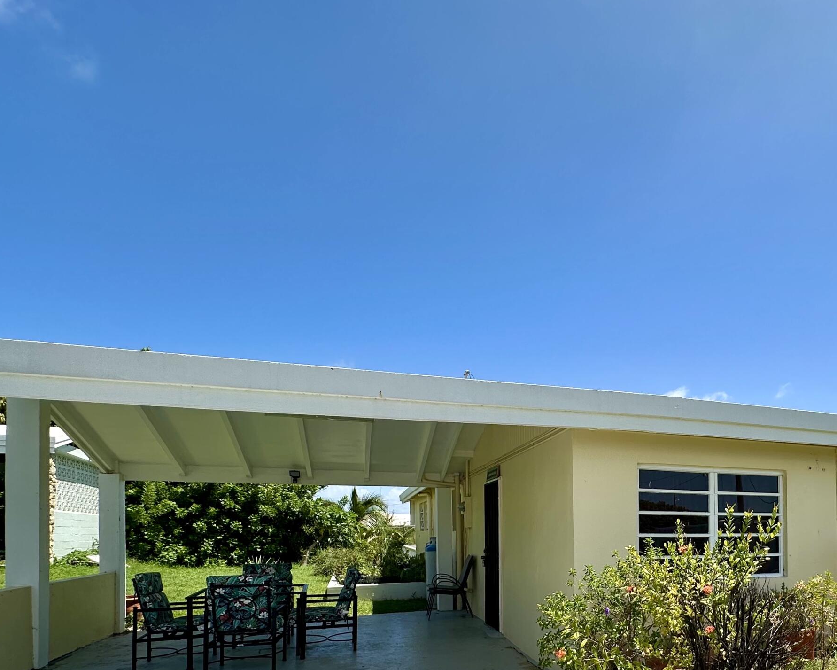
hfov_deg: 68.1
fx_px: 570
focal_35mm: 23
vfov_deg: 56.9
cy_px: 525
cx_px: 624
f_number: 2.2
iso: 40
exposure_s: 1/1595
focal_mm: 2.22
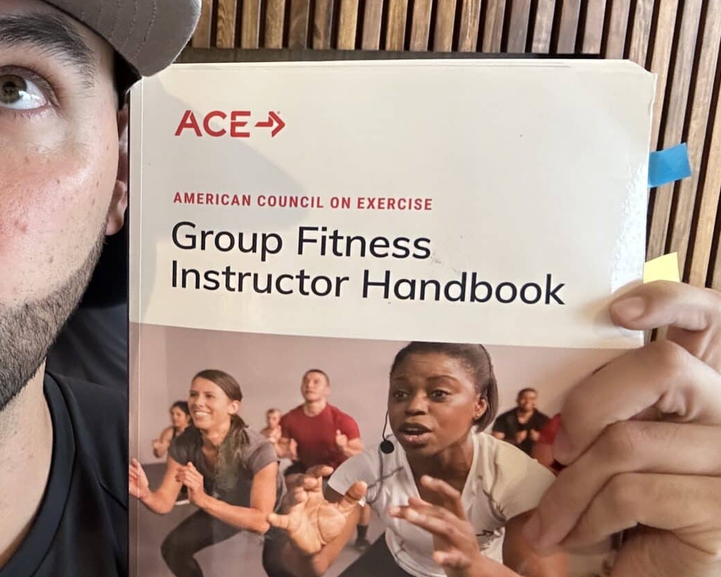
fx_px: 939
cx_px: 84
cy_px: 206
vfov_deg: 33.9
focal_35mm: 44
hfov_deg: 39.3
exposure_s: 1/40
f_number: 1.9
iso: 400
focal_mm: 2.69
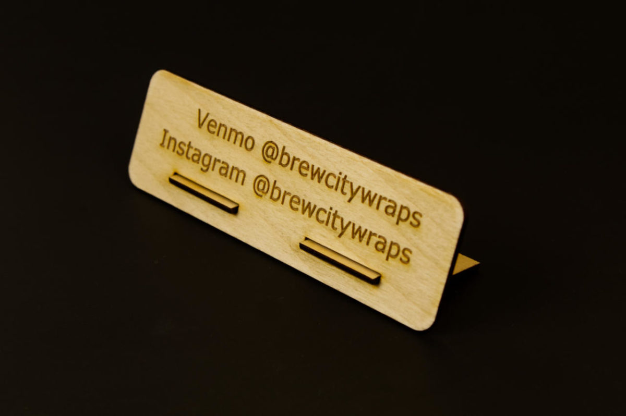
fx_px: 1042
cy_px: 208
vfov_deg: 22.6
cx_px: 313
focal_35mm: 60
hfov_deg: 33.4
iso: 200
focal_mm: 40
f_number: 4
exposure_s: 1/100
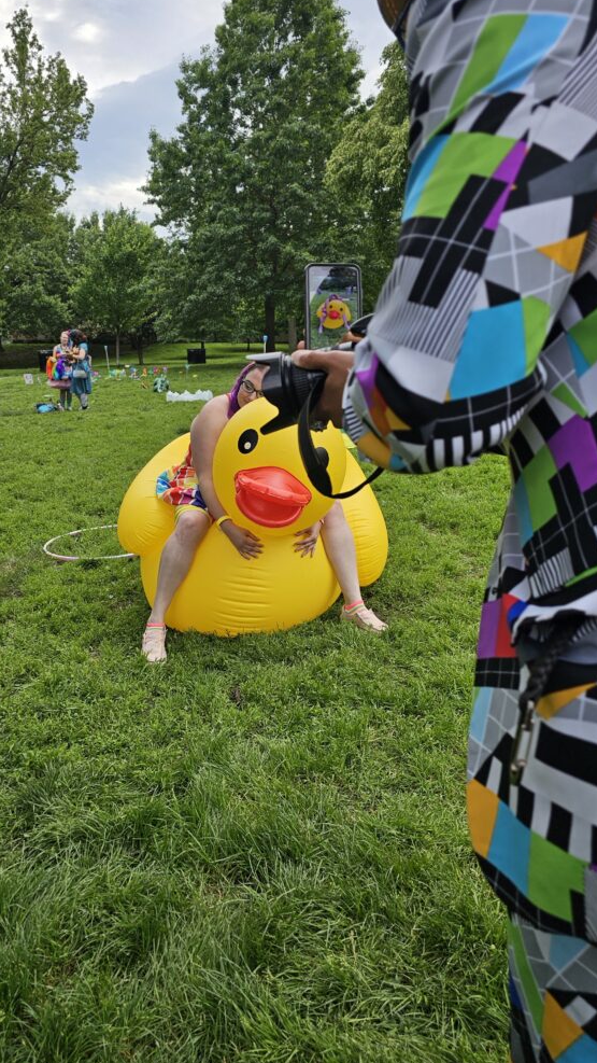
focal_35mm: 26
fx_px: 732
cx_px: 240
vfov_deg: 71.9
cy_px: 518
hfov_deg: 44.2
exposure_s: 1/300
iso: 10
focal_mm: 6.3
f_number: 1.7
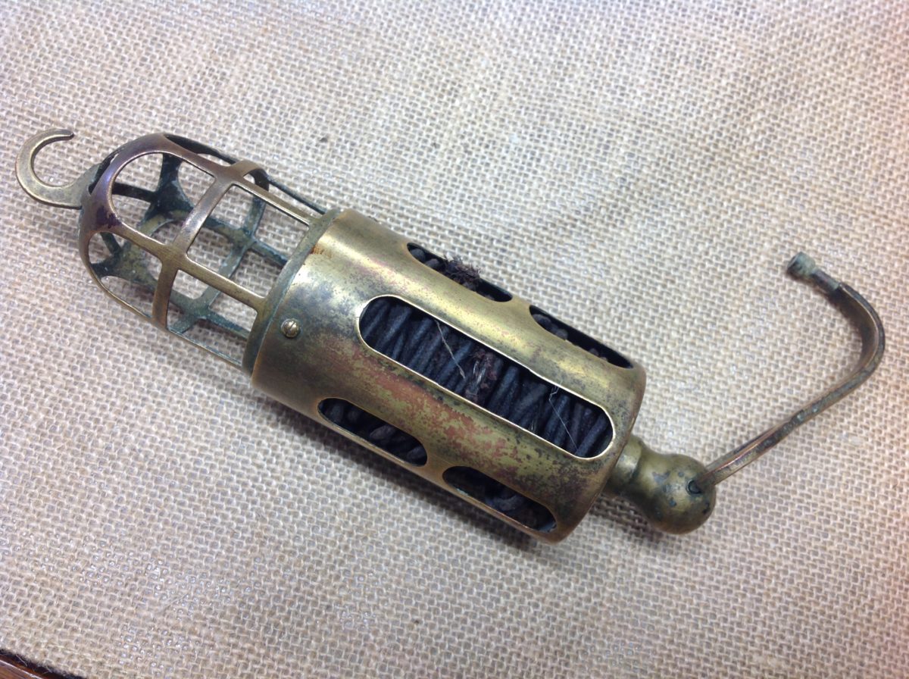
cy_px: 340
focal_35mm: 35
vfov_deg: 40.6
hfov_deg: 52.7
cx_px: 454
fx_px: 918
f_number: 2.4
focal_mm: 4.28
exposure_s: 1/25
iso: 50
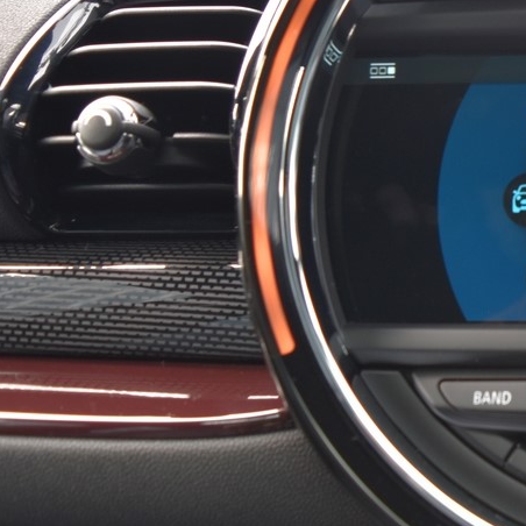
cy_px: 188
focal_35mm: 65
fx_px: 1117
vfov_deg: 26.4
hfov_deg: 23.4
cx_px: 685
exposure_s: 1/60
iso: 400
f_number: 4
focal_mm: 18
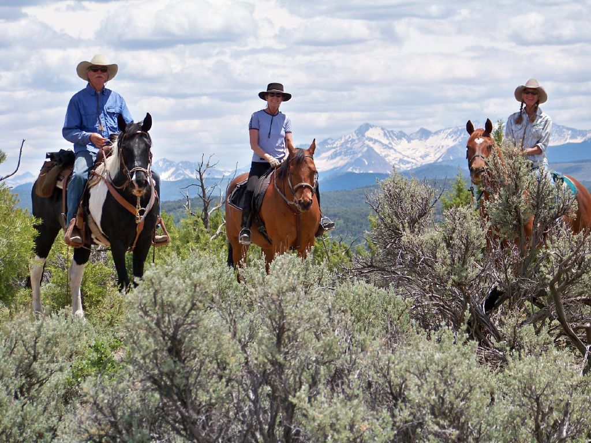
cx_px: 296
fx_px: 2373
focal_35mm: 139
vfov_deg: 10.7
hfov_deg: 14.2
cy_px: 222
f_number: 3.2
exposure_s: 1/800
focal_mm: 22.2
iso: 64
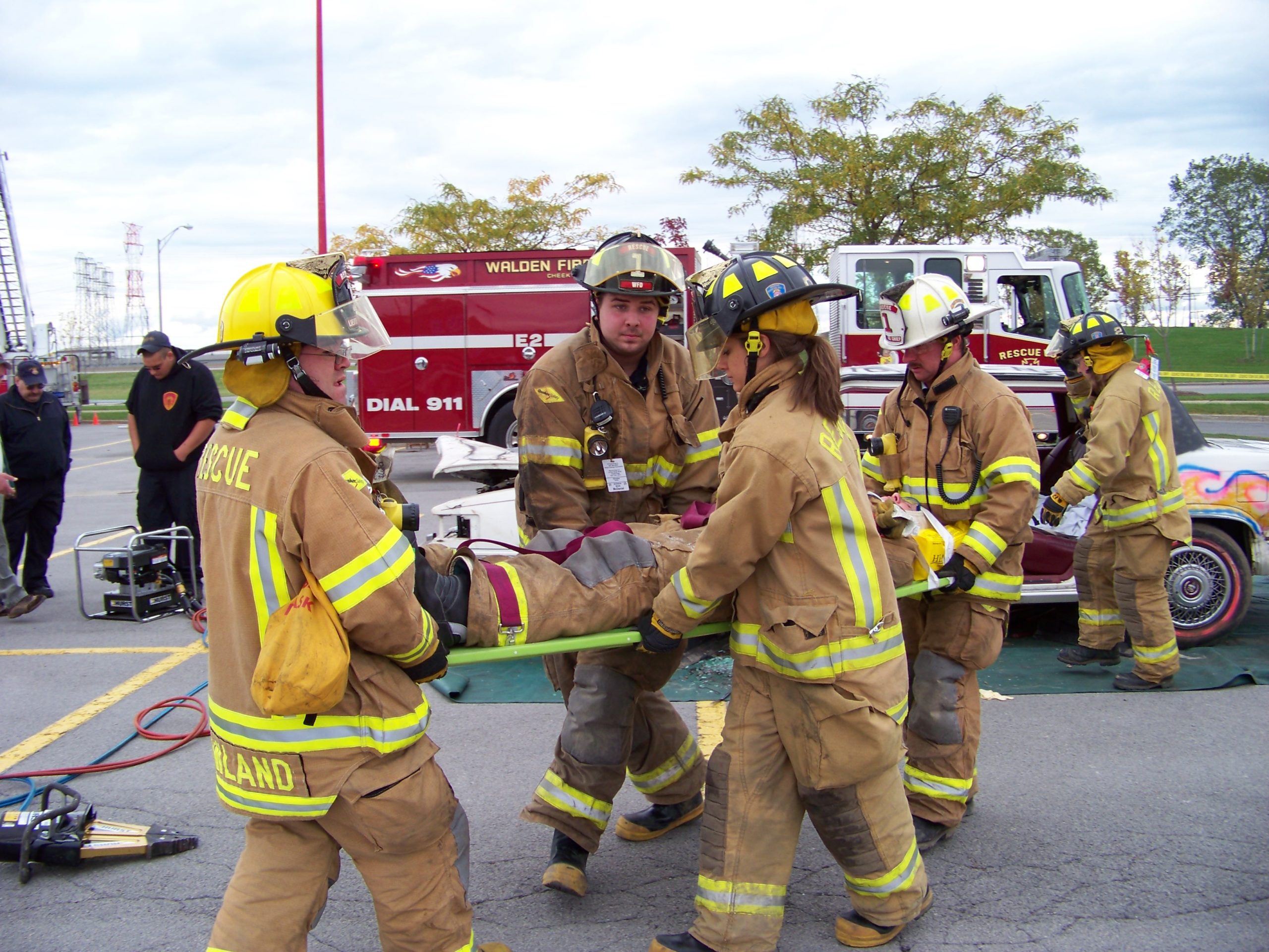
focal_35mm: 36
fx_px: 1320
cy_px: 476
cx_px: 634
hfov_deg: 51.4
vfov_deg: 39.7
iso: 64
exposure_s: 1/320
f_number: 2.8
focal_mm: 5.85
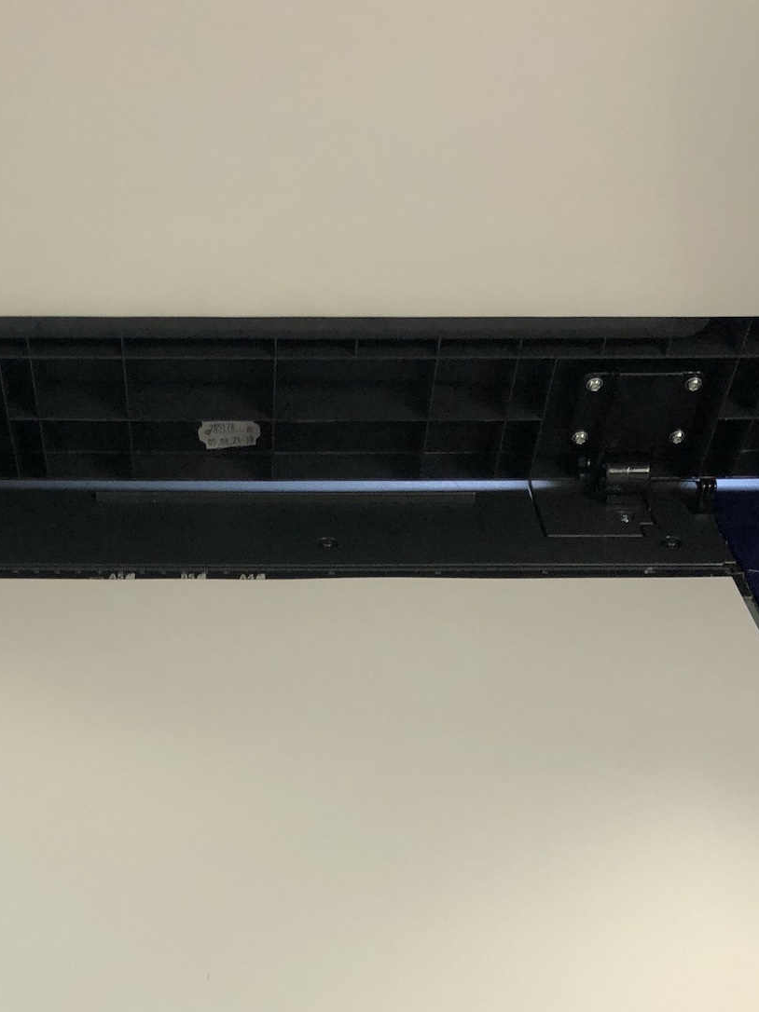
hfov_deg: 27.8
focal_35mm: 52
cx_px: 222
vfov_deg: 35.5
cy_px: 820
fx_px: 1521
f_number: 1.8
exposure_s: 1/33
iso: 32
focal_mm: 4
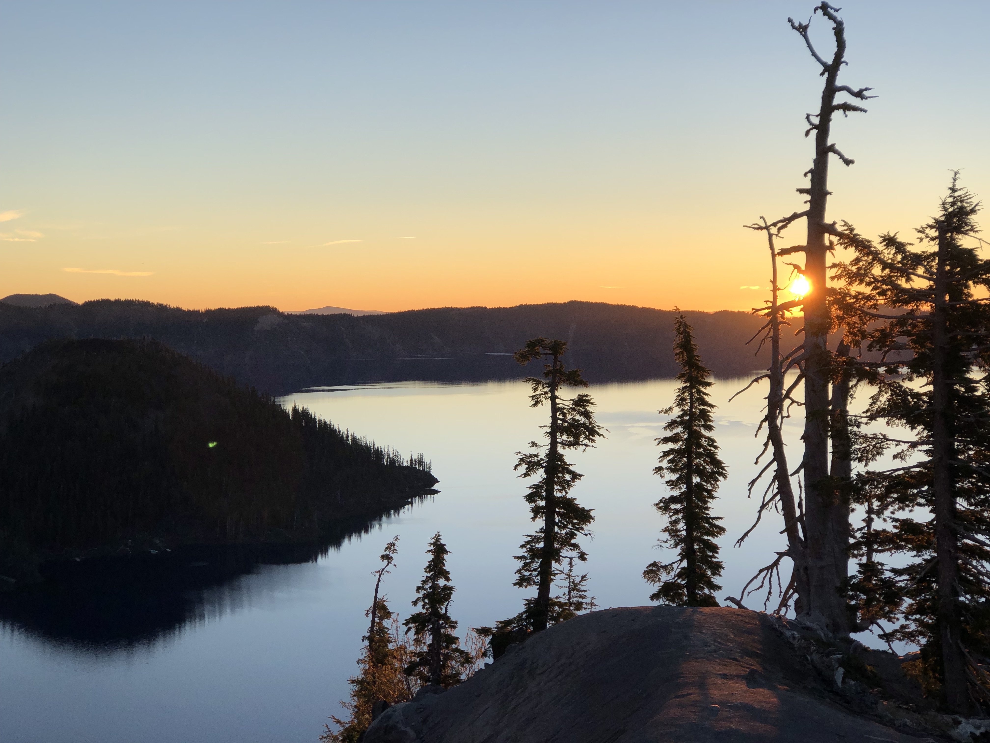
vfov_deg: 25.7
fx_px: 1630
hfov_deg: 33.8
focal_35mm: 57
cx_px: 495
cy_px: 372
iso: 20
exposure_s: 1/236
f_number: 2.8
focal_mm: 6.6
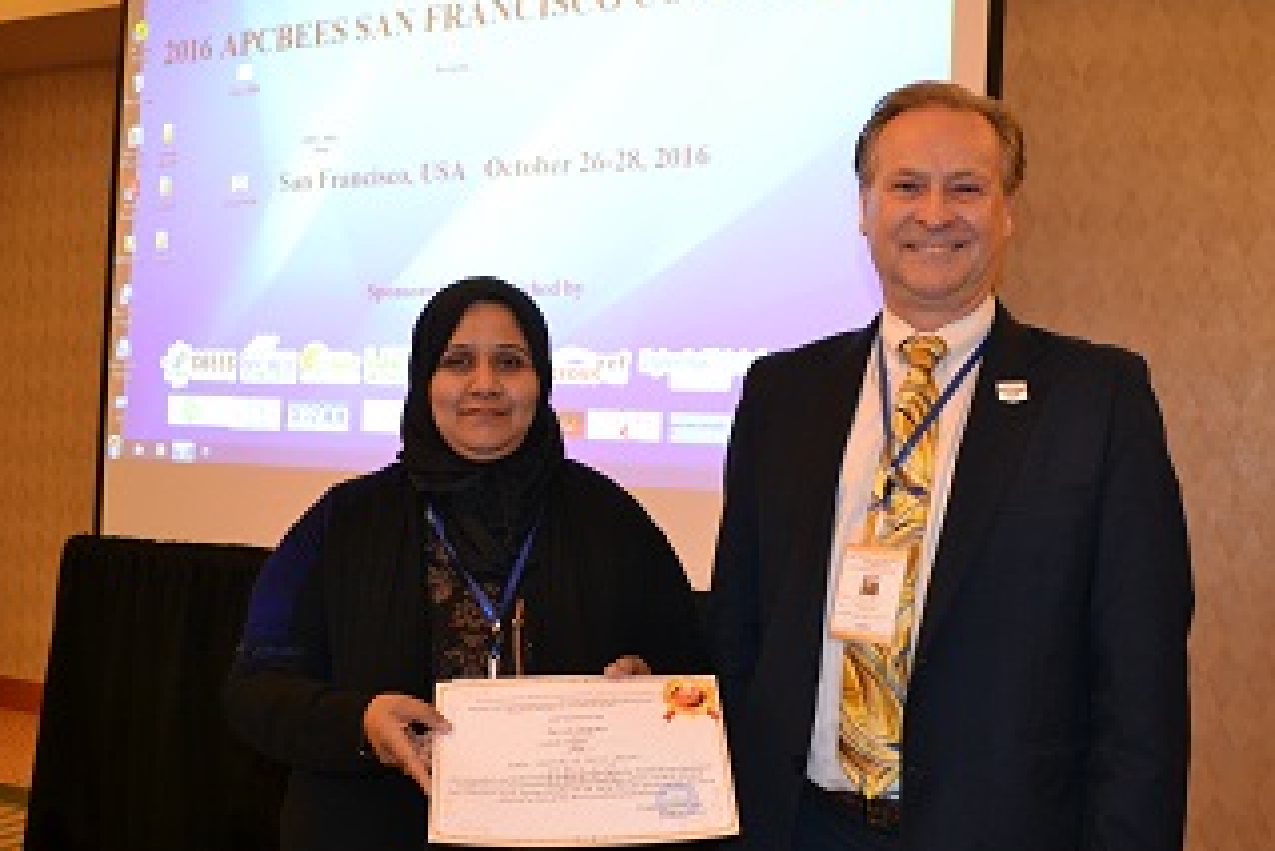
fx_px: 1382
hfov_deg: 49.4
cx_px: 705
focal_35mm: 39
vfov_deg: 34.2
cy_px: 441
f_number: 3.8
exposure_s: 1/60
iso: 1250
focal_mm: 20
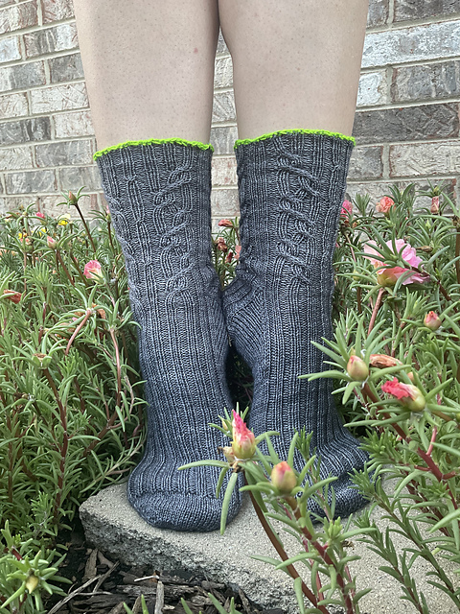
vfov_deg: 61.7
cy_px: 307
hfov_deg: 48.2
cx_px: 230
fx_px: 514
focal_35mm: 29
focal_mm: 3
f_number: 1.8
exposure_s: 1/84
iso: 64
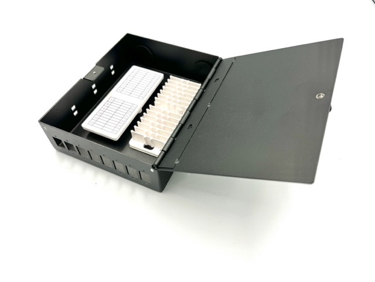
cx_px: 188
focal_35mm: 26
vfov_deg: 53.1
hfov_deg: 67.3
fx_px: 282
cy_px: 141
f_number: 1.6
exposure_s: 1/422
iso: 50
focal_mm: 5.1
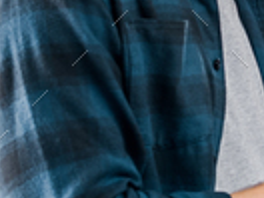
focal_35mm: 215
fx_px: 1640
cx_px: 450
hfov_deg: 8.9
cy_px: 72
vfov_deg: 6.9
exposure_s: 1/200
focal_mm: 50
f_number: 4.5
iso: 160
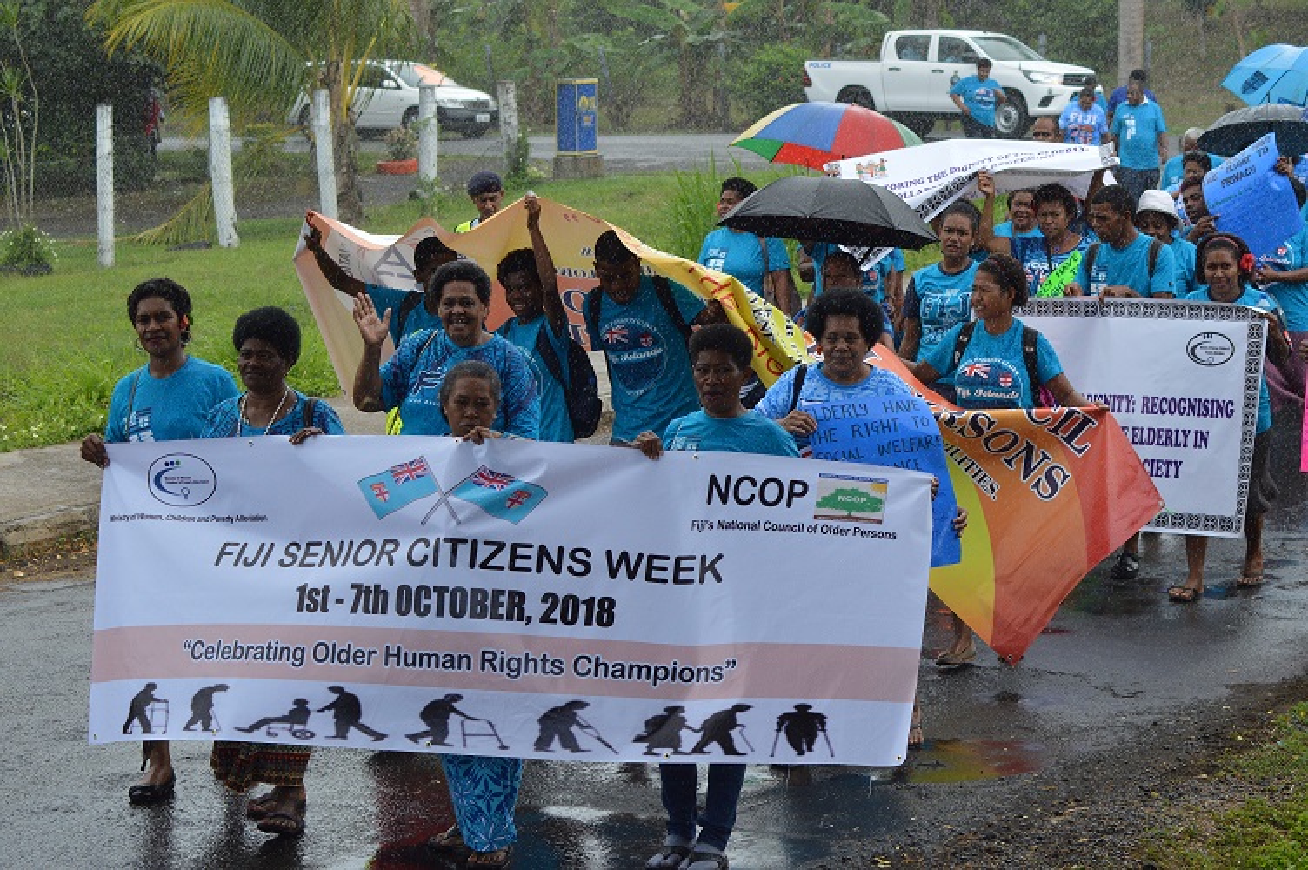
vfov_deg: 13.0
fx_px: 3812
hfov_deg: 19.5
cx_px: 654
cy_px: 435
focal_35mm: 105
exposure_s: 1/500
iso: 360
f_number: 5.6
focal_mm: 70
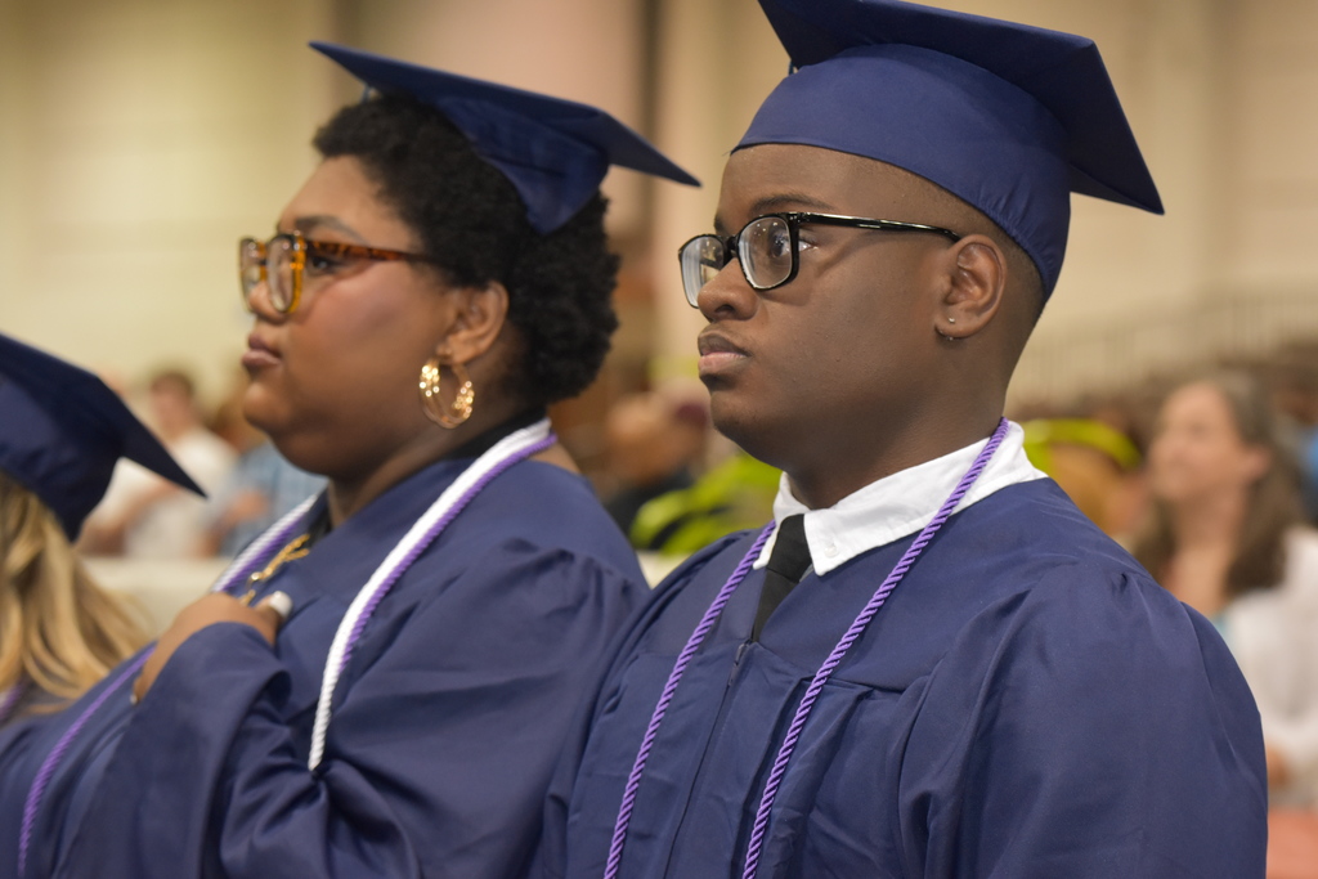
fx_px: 5053
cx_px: 659
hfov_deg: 14.9
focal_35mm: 138
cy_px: 440
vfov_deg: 9.9
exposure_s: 1/60
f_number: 4
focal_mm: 92
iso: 1600
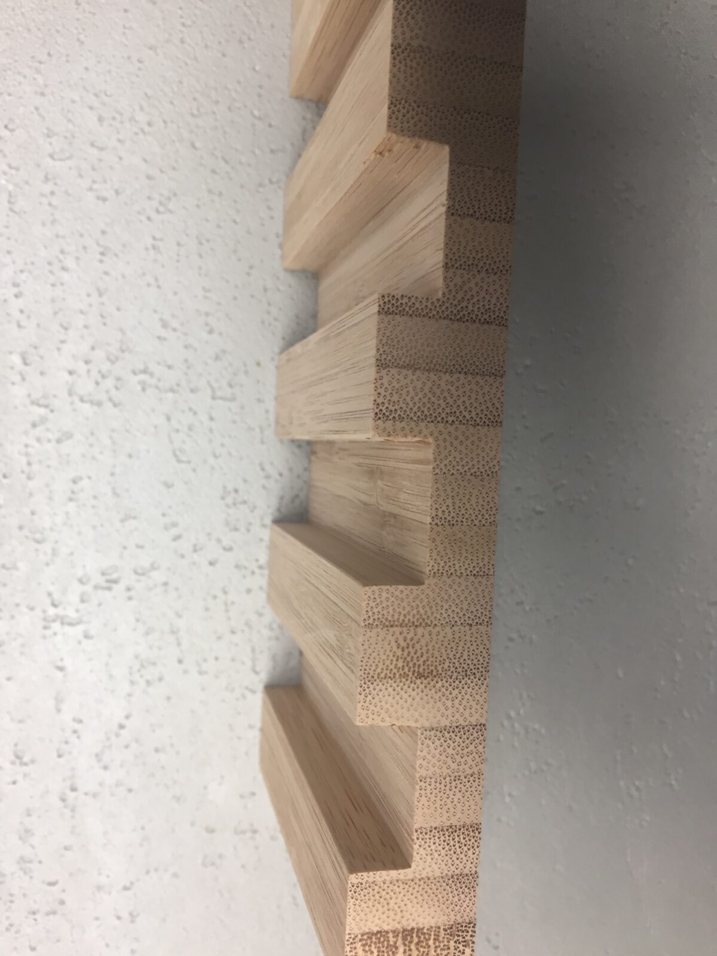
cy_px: 478
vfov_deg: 61.7
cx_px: 358
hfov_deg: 48.2
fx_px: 801
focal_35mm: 29
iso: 40
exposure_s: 1/33
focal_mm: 4.15
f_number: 2.2
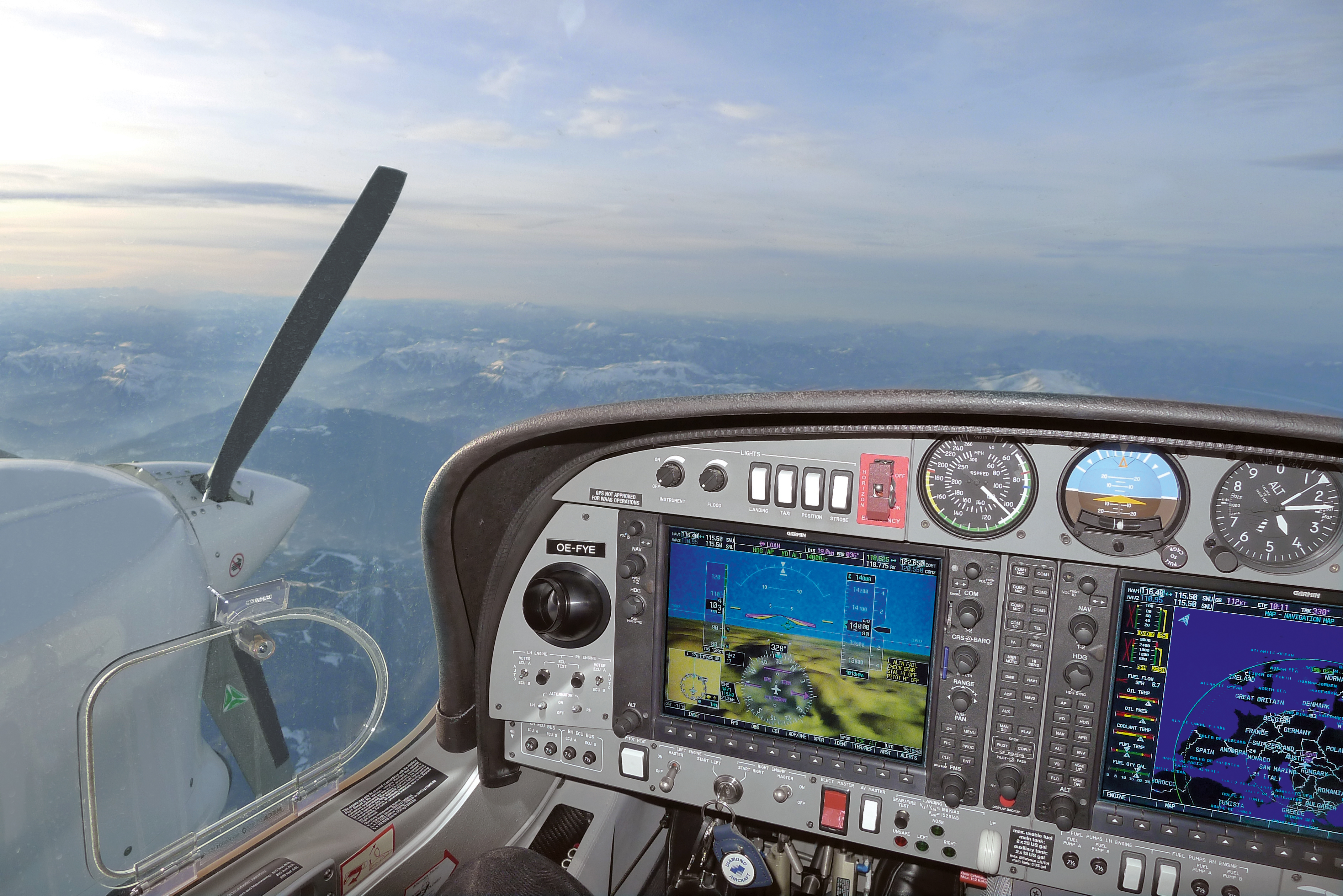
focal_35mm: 24
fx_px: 896
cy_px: 448
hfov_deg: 73.7
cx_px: 672
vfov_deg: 53.2
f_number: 2.8
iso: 125
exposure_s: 1/500
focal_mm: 5.1
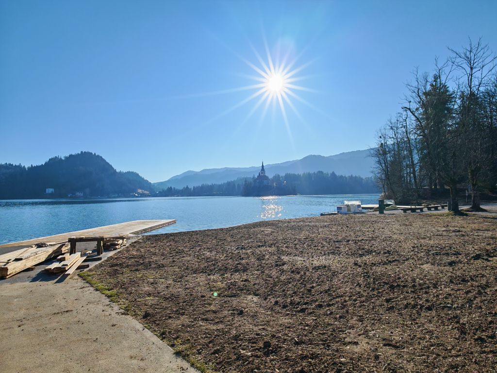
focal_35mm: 24
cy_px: 186
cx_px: 248
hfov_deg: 71.6
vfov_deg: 56.8
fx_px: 345
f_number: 2
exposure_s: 1/12000
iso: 100
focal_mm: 6.83
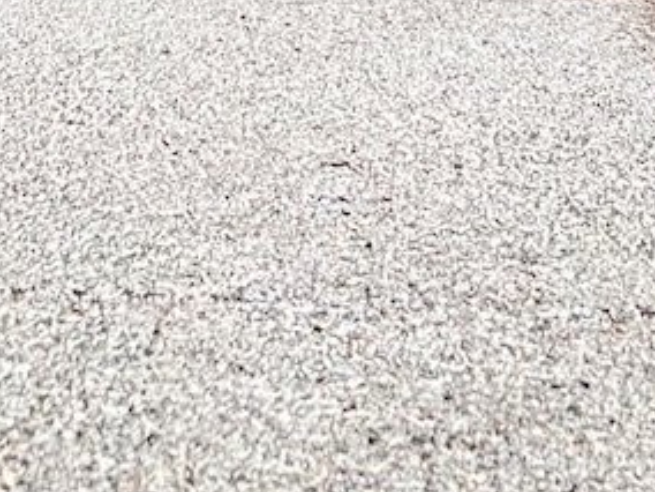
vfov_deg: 11.7
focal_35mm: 117
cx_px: 281
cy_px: -395
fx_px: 2214
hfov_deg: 16.8
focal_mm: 5.7
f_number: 1.5
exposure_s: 1/121
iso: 100
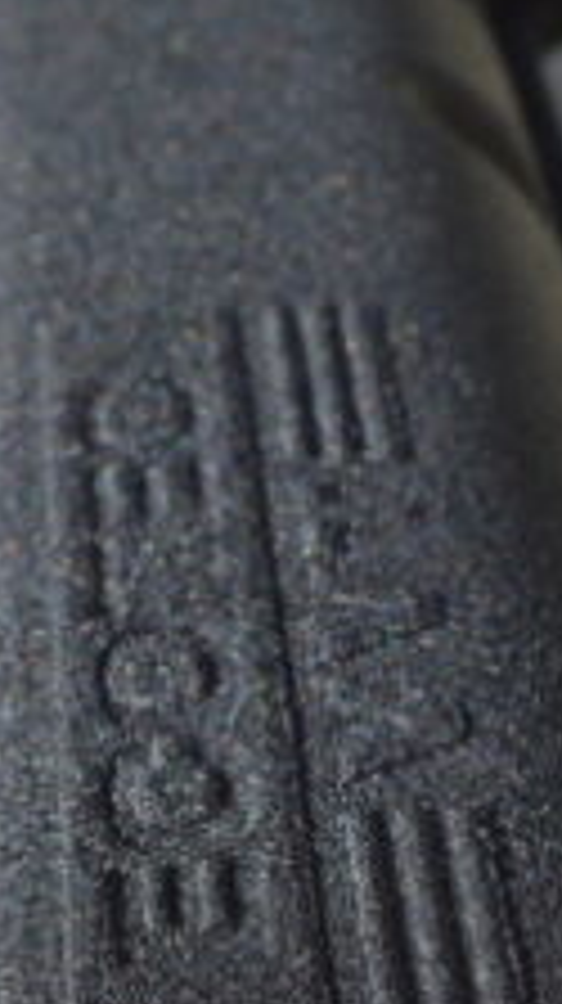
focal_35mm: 97
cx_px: 238
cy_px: 1031
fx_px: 2577
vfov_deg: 21.2
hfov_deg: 12.4
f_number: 5.6
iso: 100
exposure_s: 1/125
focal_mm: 22
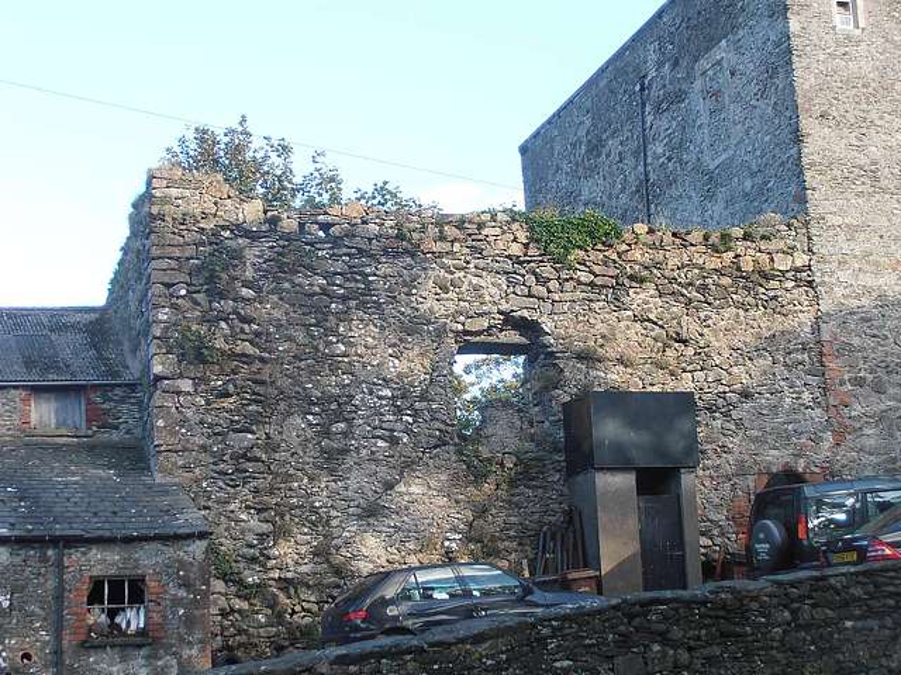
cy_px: 338
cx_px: 450
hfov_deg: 28.2
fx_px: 1796
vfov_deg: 21.3
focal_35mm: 69
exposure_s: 1/100
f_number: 4.8
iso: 80
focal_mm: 12.29
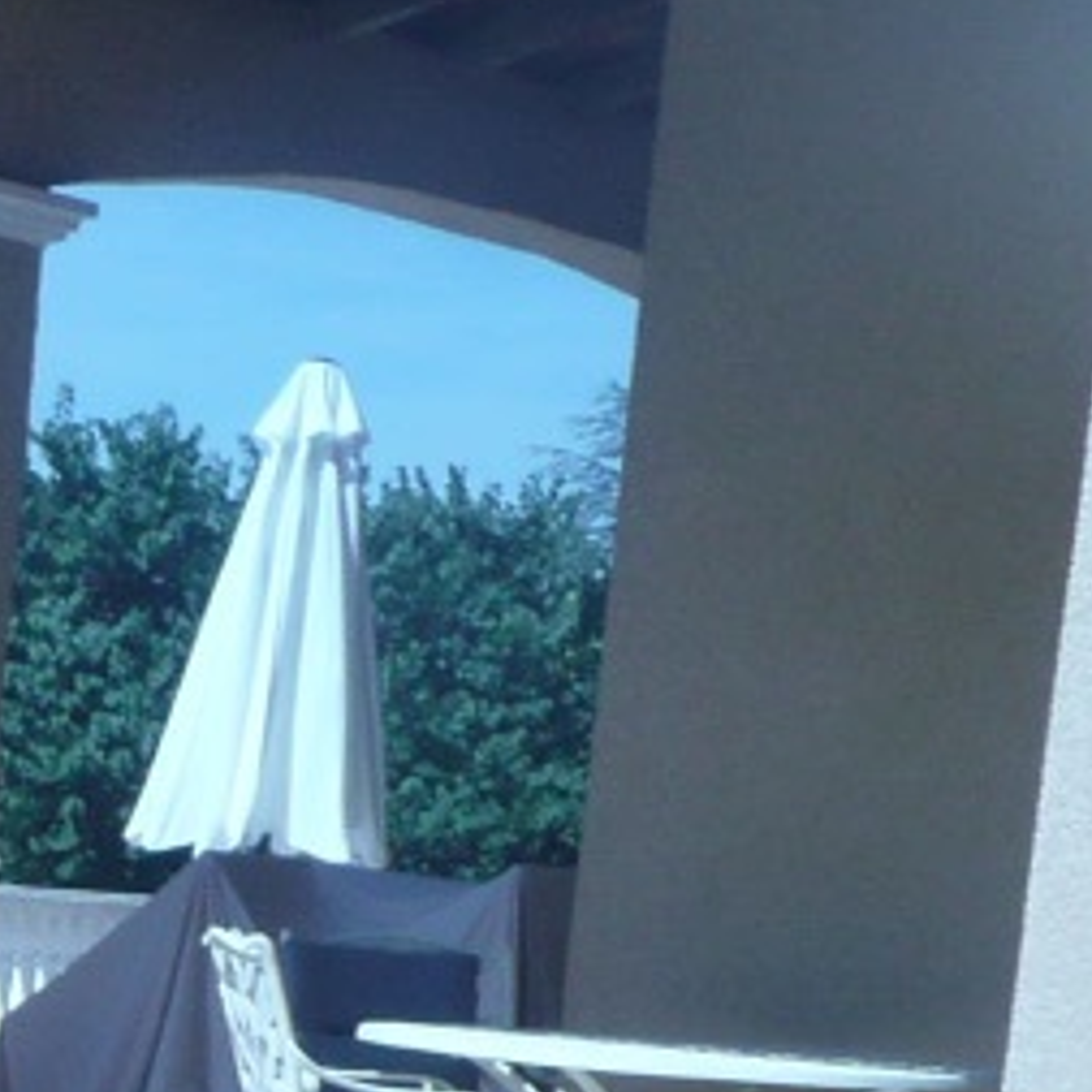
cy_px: 1770
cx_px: -522
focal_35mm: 125
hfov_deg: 13.2
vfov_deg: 13.0
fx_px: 4461
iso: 100
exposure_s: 1/320
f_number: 8
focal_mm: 4.6
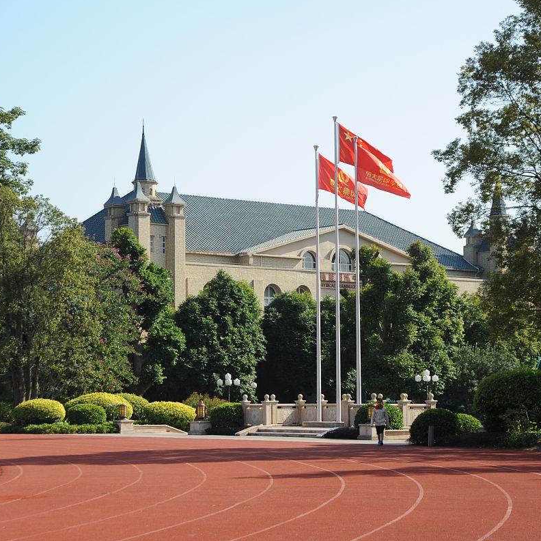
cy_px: 269
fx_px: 1503
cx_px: 247
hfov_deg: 20.4
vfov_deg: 20.4
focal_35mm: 85
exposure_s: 1/640
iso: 640
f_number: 13
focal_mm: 66
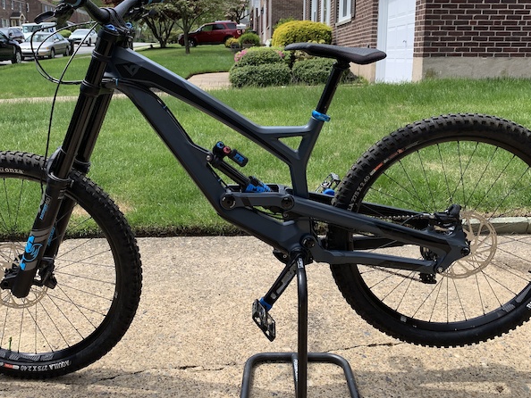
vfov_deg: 40.5
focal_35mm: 35
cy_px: 158
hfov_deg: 52.6
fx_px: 537
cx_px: 257
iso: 25
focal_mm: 4.25
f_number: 1.8
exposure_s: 1/1124
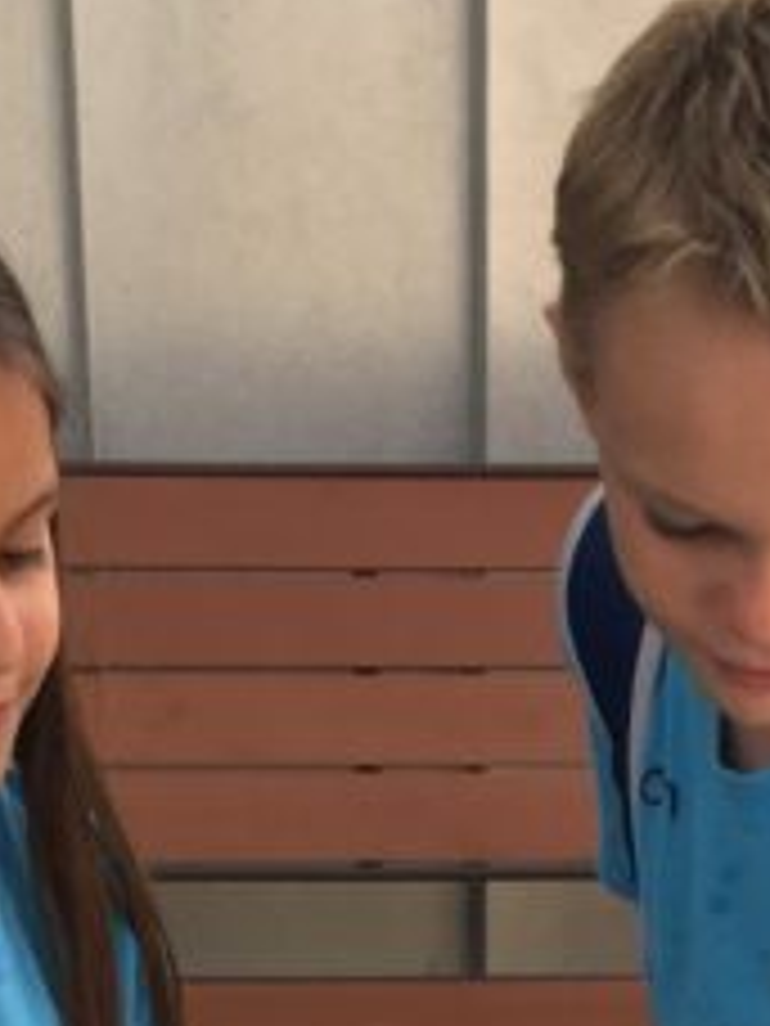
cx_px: 419
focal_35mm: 122
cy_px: 1562
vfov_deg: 14.9
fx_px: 3618
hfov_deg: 12.1
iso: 25
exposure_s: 1/240
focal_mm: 4.15
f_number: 2.2
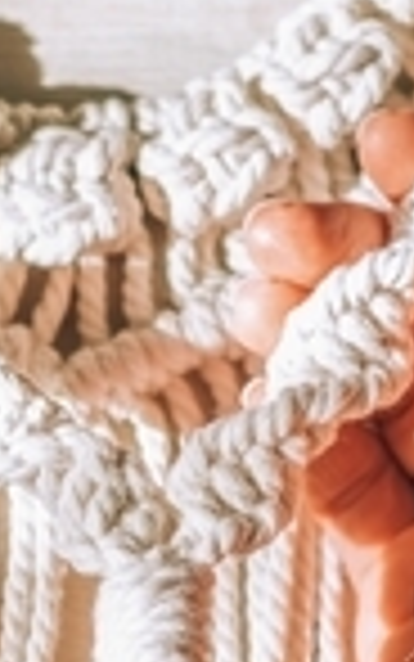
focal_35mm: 306
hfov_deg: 4.3
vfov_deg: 6.9
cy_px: 493
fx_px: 5519
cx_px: 86
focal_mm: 50
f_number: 2.5
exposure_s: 1/1000
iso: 100
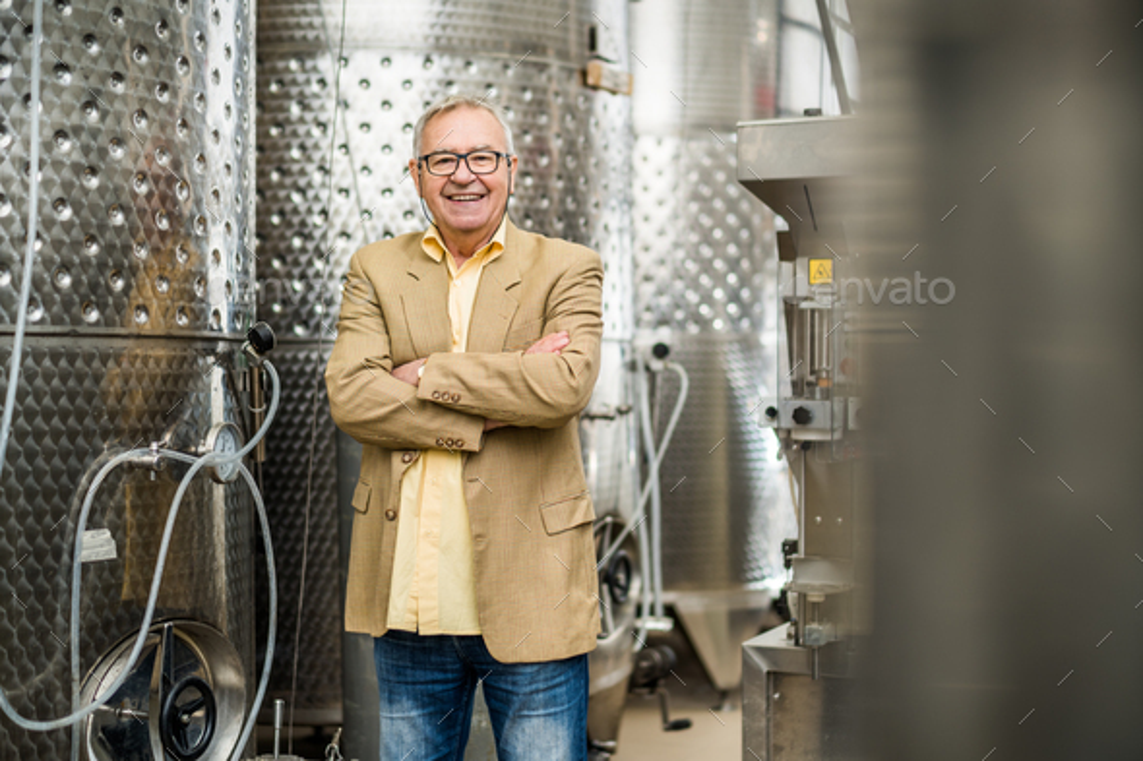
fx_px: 1587
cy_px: 380
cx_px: 572
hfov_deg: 39.6
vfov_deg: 27.0
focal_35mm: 50
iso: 100
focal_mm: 50
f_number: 1.6
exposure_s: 1/200
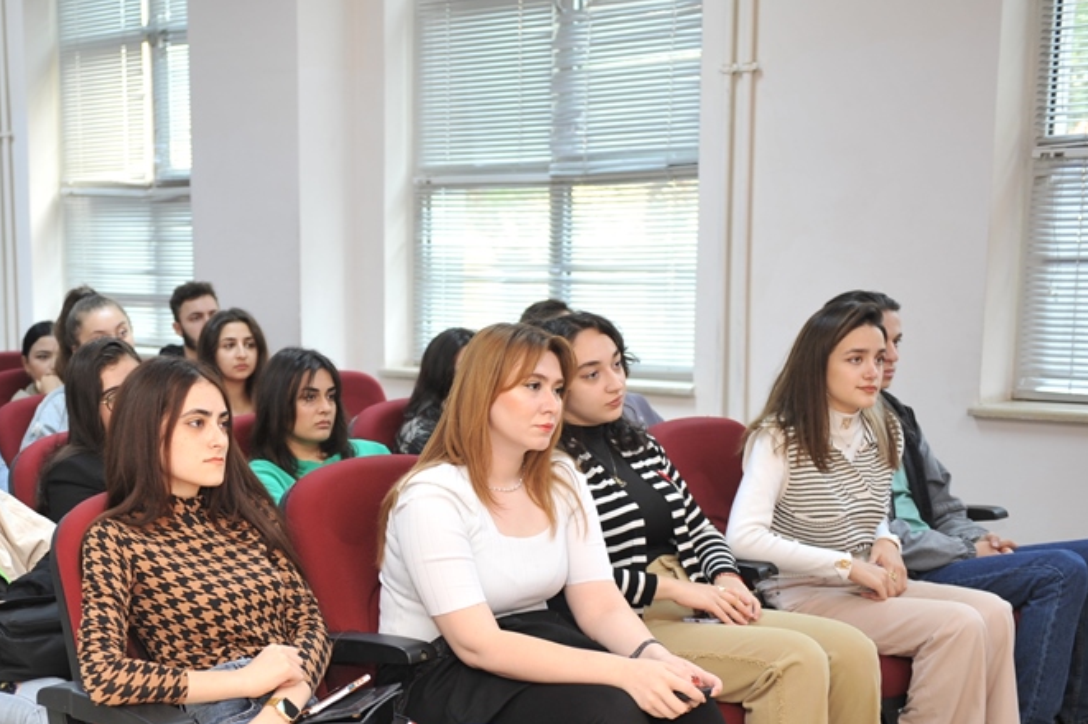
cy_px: 525
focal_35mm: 62
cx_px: 308
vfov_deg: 21.7
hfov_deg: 32.0
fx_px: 1873
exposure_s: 1/60
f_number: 2.8
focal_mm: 40
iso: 400
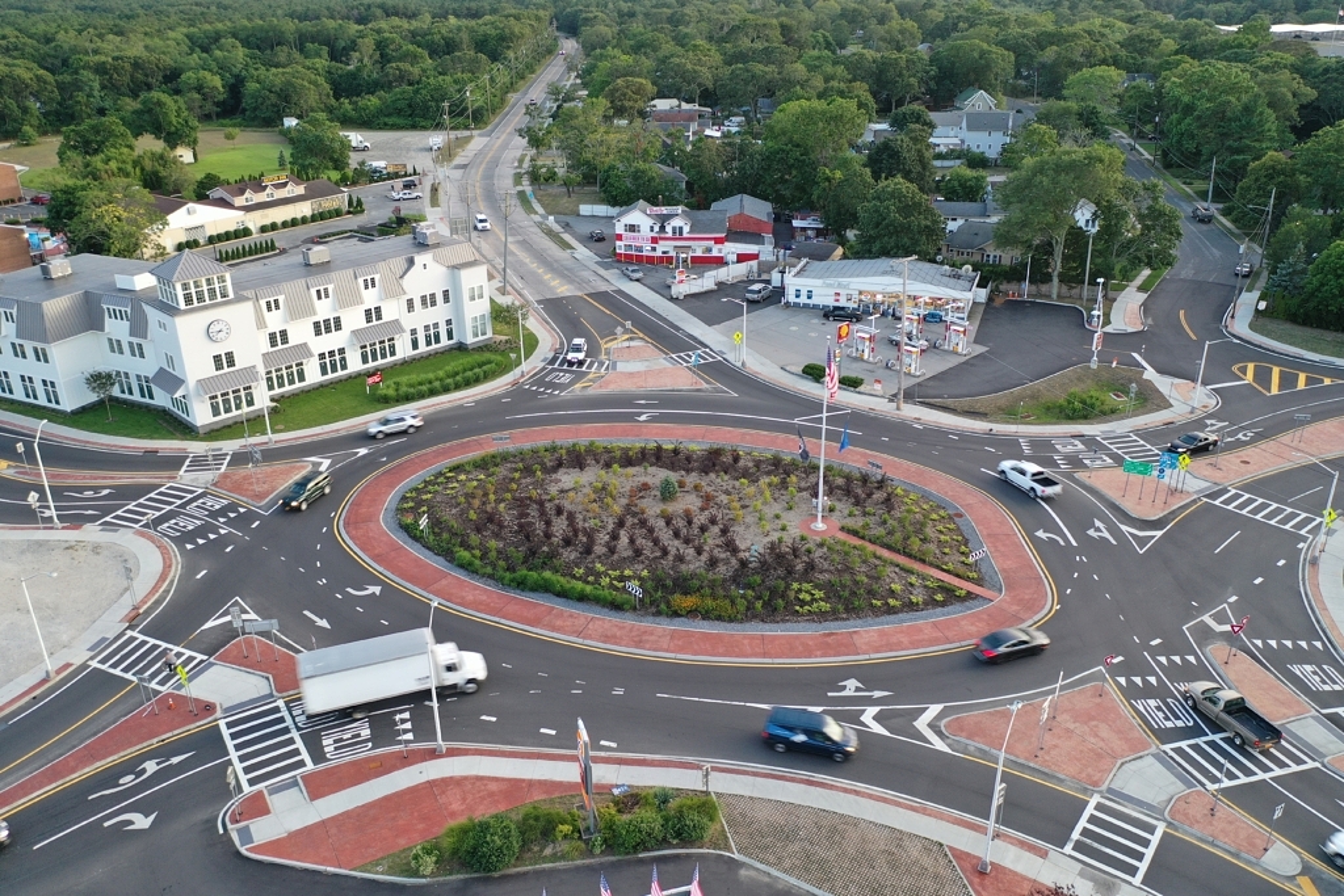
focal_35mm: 28
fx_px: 1045
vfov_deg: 46.4
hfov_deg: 65.5
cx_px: 672
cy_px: 448
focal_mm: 10.26
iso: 100
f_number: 2.8
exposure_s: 1/20
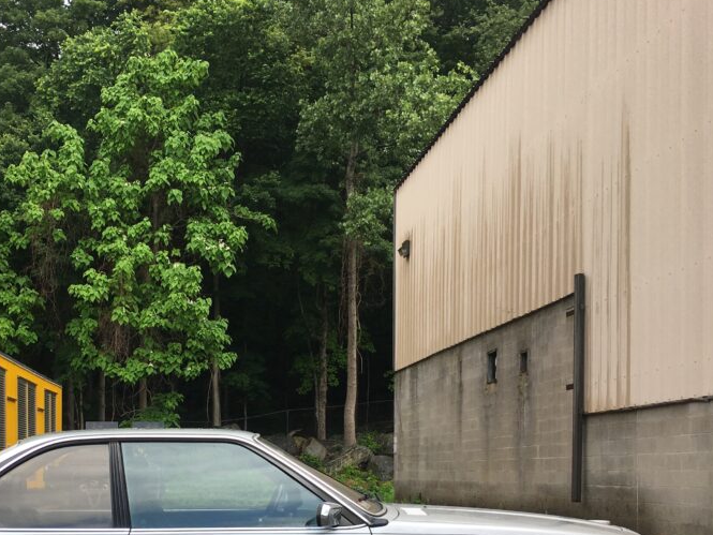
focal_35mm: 50
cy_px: 445
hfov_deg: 37.4
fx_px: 1030
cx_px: 194
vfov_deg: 28.4
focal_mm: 4.15
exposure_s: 1/475
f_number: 2.2
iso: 25
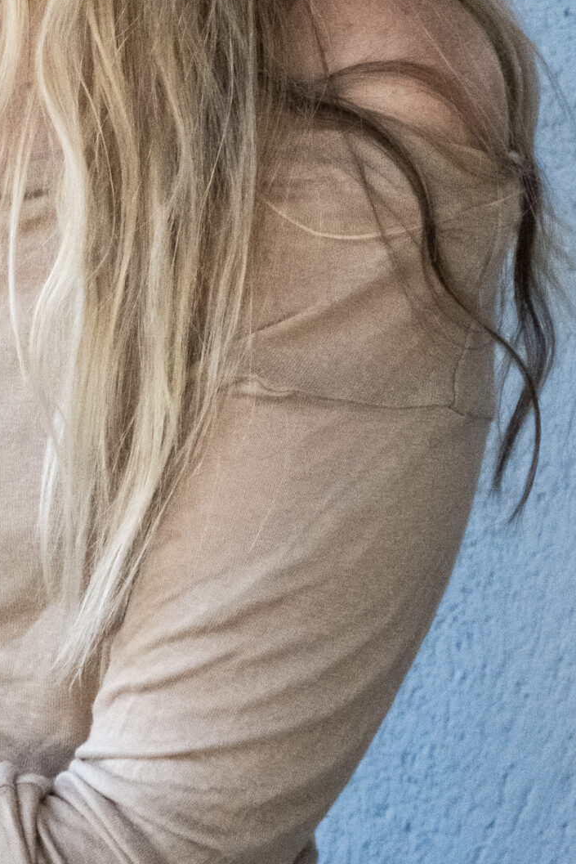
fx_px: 4822
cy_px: -32
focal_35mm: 201
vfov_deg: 10.1
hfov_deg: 6.8
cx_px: -14
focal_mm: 55
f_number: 9
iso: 12800
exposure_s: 1/1700
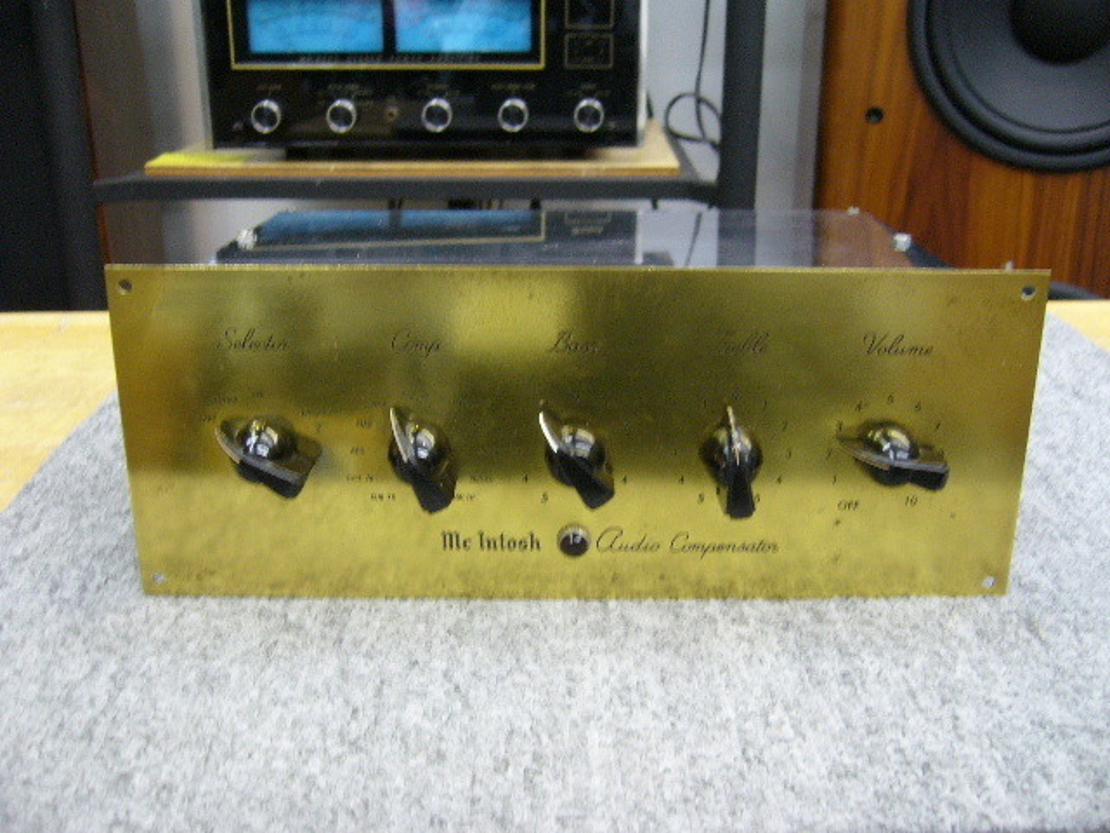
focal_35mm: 35
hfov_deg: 52.6
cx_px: 555
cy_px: 416
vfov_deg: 40.7
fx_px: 1122
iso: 125
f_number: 2.8
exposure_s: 1/13
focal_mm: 5.8
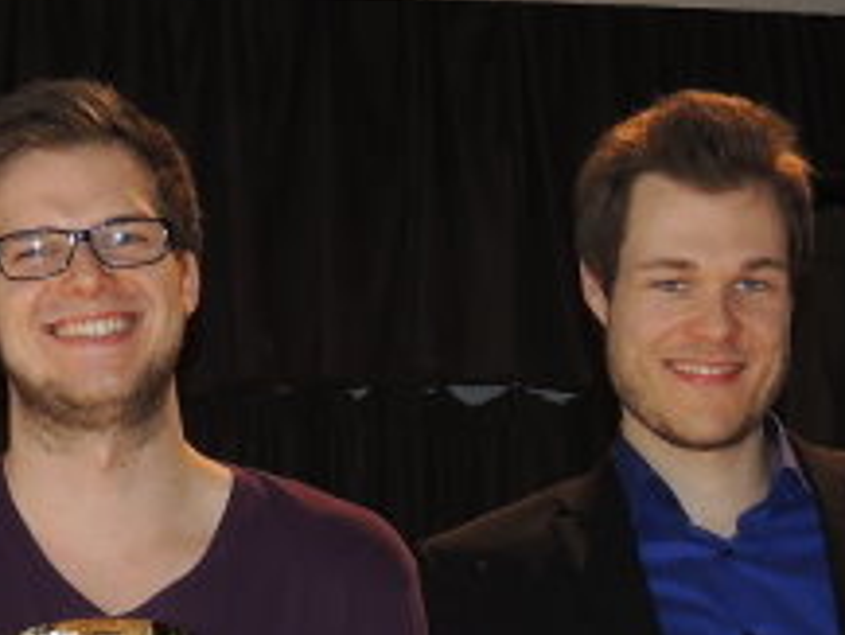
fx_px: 3175
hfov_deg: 15.0
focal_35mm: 130
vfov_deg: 11.4
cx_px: 101
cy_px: 534
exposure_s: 1/30
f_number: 3.5
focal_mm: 8.3
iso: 200
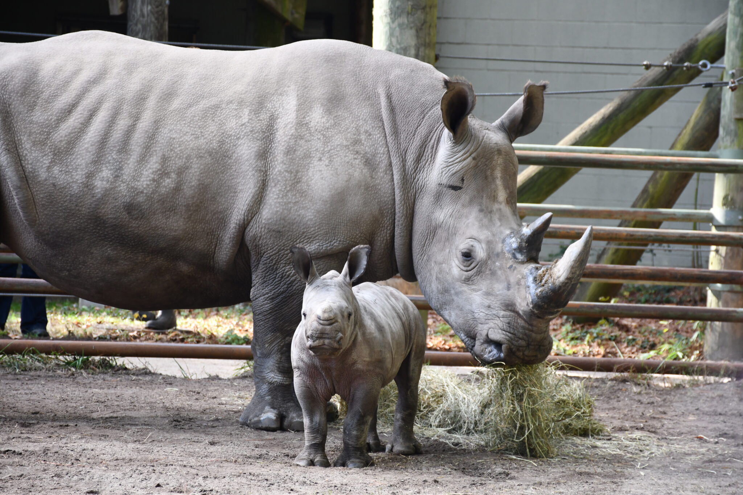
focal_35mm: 168
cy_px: 248
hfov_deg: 12.2
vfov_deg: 8.2
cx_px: 372
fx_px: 3467
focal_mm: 112
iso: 450
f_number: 5.6
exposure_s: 1/250
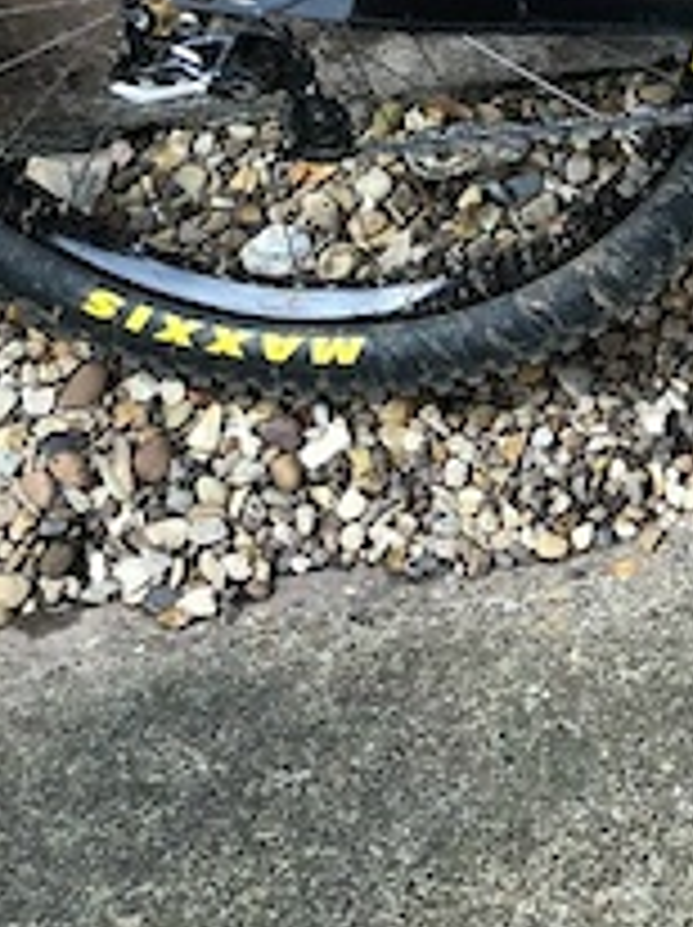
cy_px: -270
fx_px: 2916
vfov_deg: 17.0
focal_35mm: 109
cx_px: 1197
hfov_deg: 12.5
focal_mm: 3.99
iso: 40
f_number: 1.8
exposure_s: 1/120
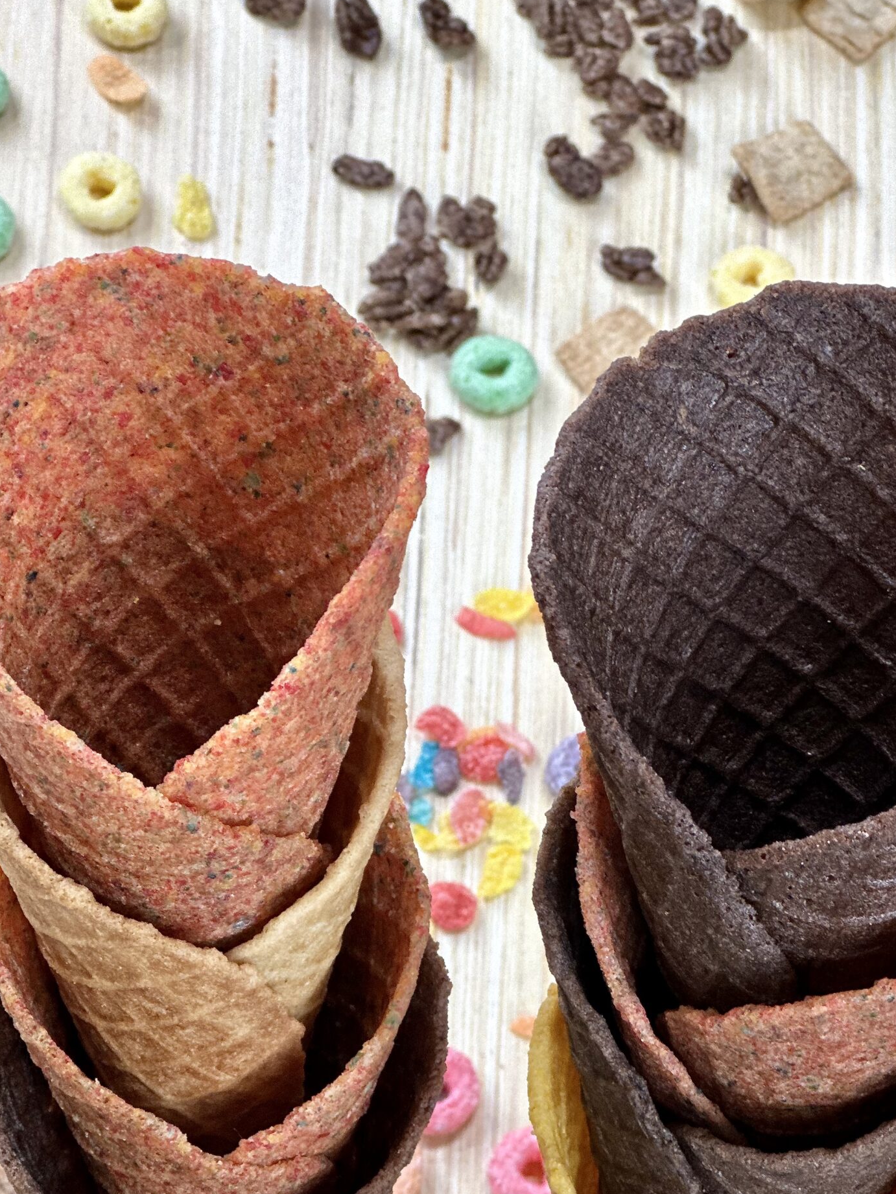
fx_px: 3692
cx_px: 517
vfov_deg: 18.3
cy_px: 795
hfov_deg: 13.8
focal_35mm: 107
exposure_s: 1/60
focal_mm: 9
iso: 160
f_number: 2.8
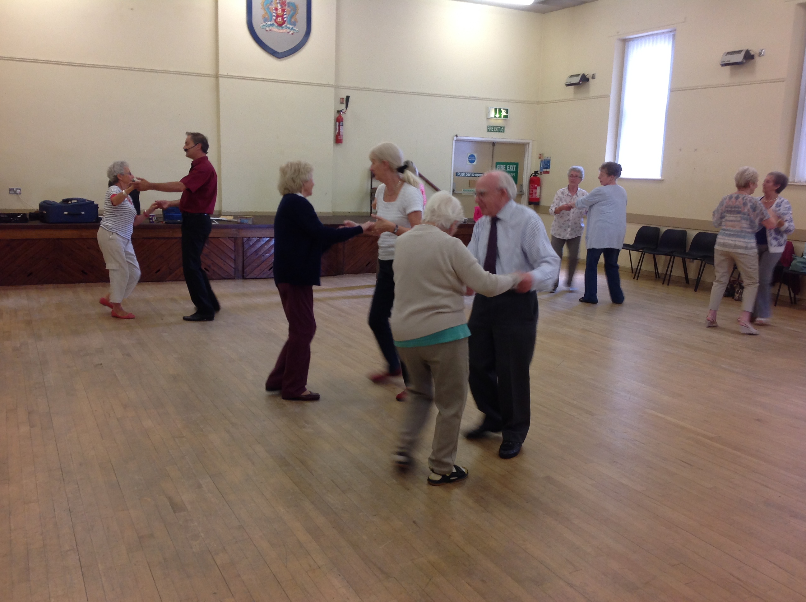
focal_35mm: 35
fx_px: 814
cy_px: 301
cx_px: 403
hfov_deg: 52.7
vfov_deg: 40.6
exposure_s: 1/15
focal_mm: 4.28
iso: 80
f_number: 2.4
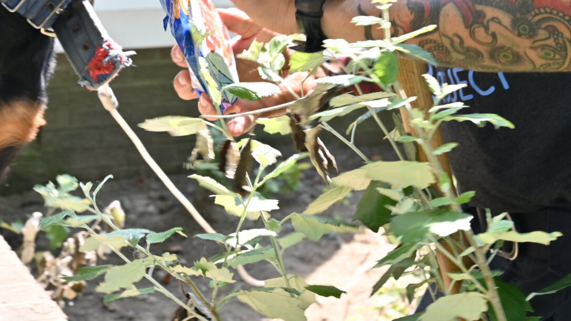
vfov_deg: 13.4
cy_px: -123
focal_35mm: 86
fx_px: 1302
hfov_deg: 24.6
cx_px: 173
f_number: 6.3
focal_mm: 35
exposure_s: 1/80
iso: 100
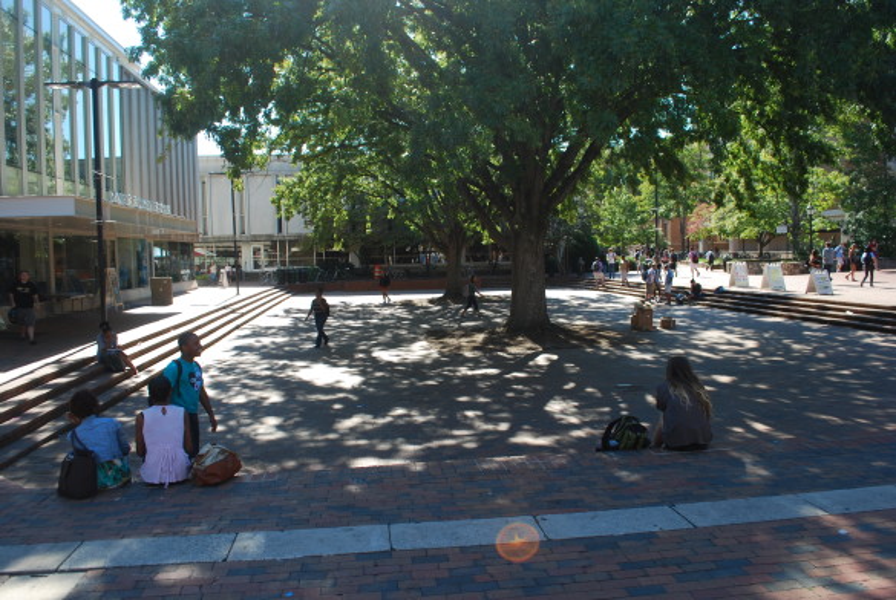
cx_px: 448
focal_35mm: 27
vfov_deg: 48.1
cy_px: 300
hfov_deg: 67.3
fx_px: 673
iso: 100
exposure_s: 1/160
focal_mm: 18
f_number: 6.3
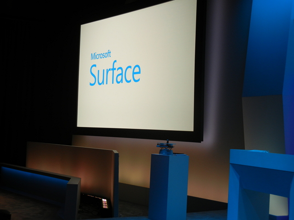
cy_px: 110
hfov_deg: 28.6
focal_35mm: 68
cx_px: 147
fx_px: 578
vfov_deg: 21.6
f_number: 4.1
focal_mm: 12.2
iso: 182
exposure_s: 1/30
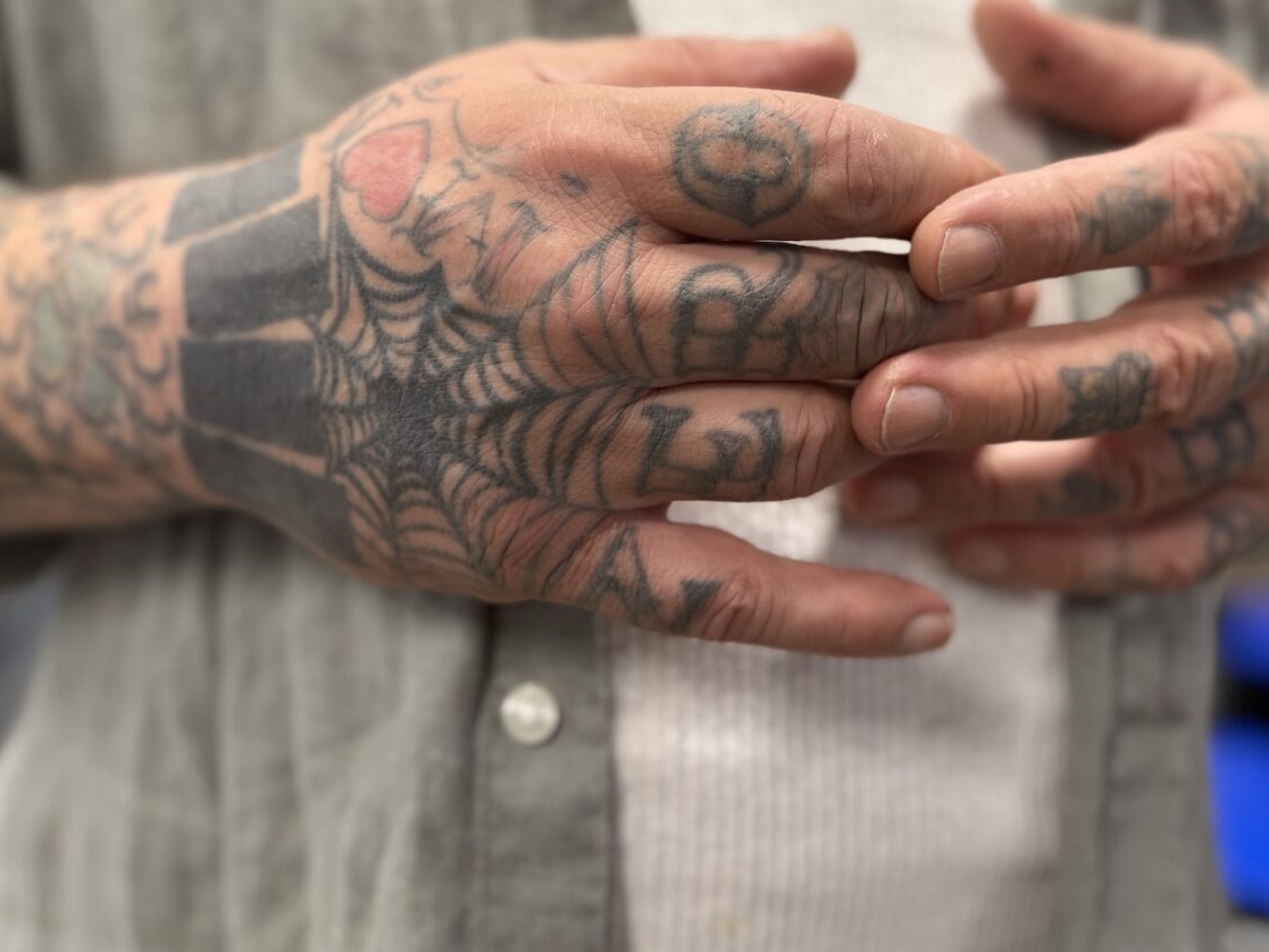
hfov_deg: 55.2
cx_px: 706
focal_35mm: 33
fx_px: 1210
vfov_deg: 42.4
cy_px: 327
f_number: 1.78
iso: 125
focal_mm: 6.76
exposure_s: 1/60
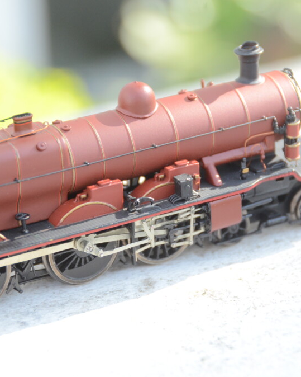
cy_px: 189
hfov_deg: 8.1
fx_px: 2139
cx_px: 131
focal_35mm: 192
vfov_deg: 10.1
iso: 800
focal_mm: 90
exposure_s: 1/250
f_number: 5.3
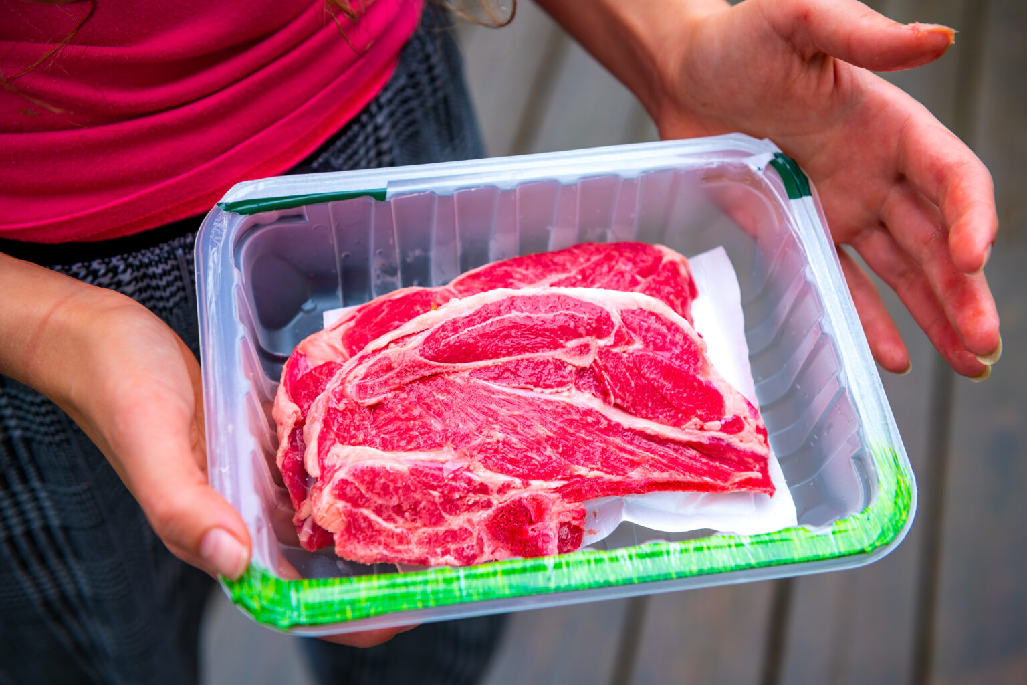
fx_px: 1426
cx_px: 514
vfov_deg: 27.0
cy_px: 342
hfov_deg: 39.6
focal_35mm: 50
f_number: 4
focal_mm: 50
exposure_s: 1/250
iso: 160
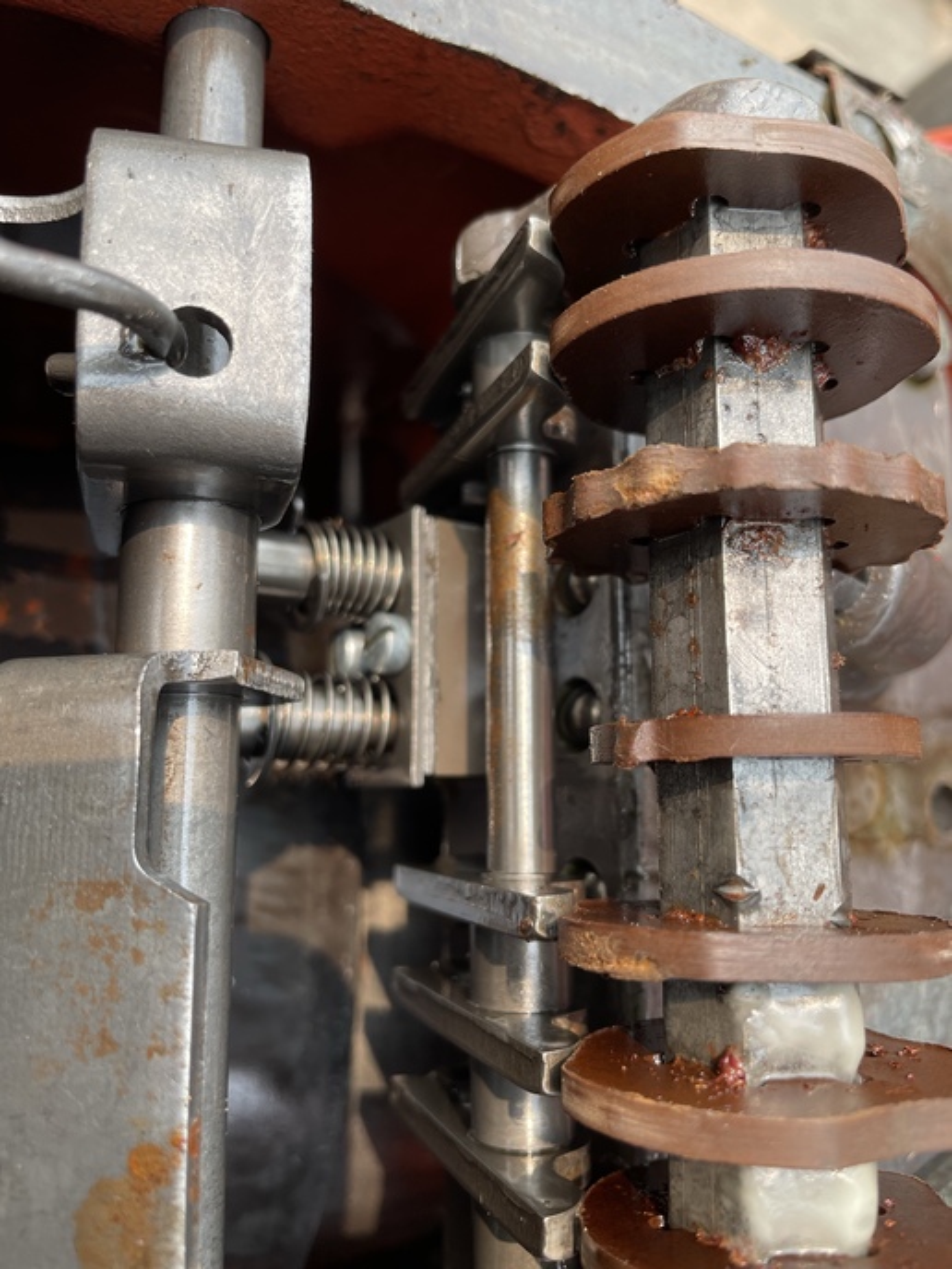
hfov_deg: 53.1
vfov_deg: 67.3
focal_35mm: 26
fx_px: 953
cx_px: 476
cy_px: 634
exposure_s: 1/479
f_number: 1.6
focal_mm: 4.2
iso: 32
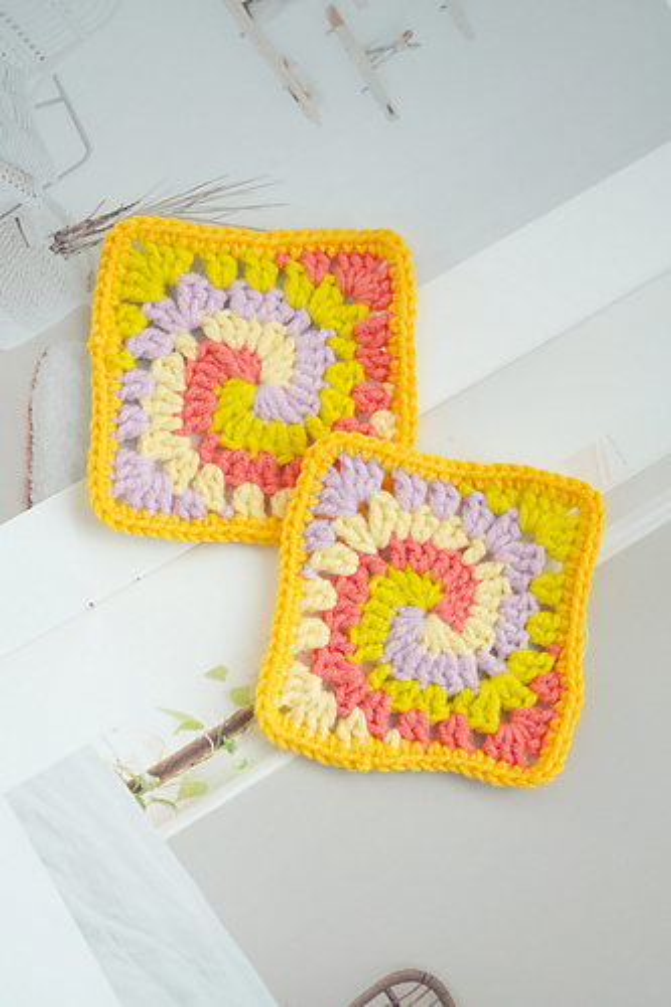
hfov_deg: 19.4
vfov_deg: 28.9
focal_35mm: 70
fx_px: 1958
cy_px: 504
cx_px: 336
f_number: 6.3
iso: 3200
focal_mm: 70
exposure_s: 1/400
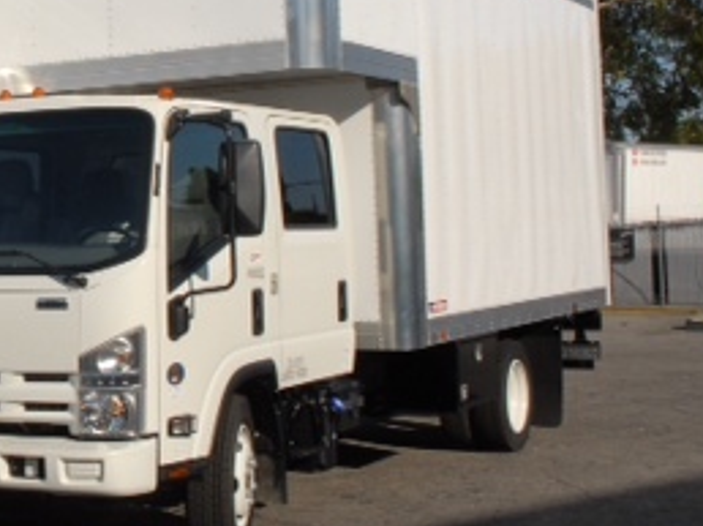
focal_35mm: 79
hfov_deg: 22.8
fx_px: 1603
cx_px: -136
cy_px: 153
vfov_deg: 18.5
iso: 250
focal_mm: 22
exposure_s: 1/100
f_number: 22
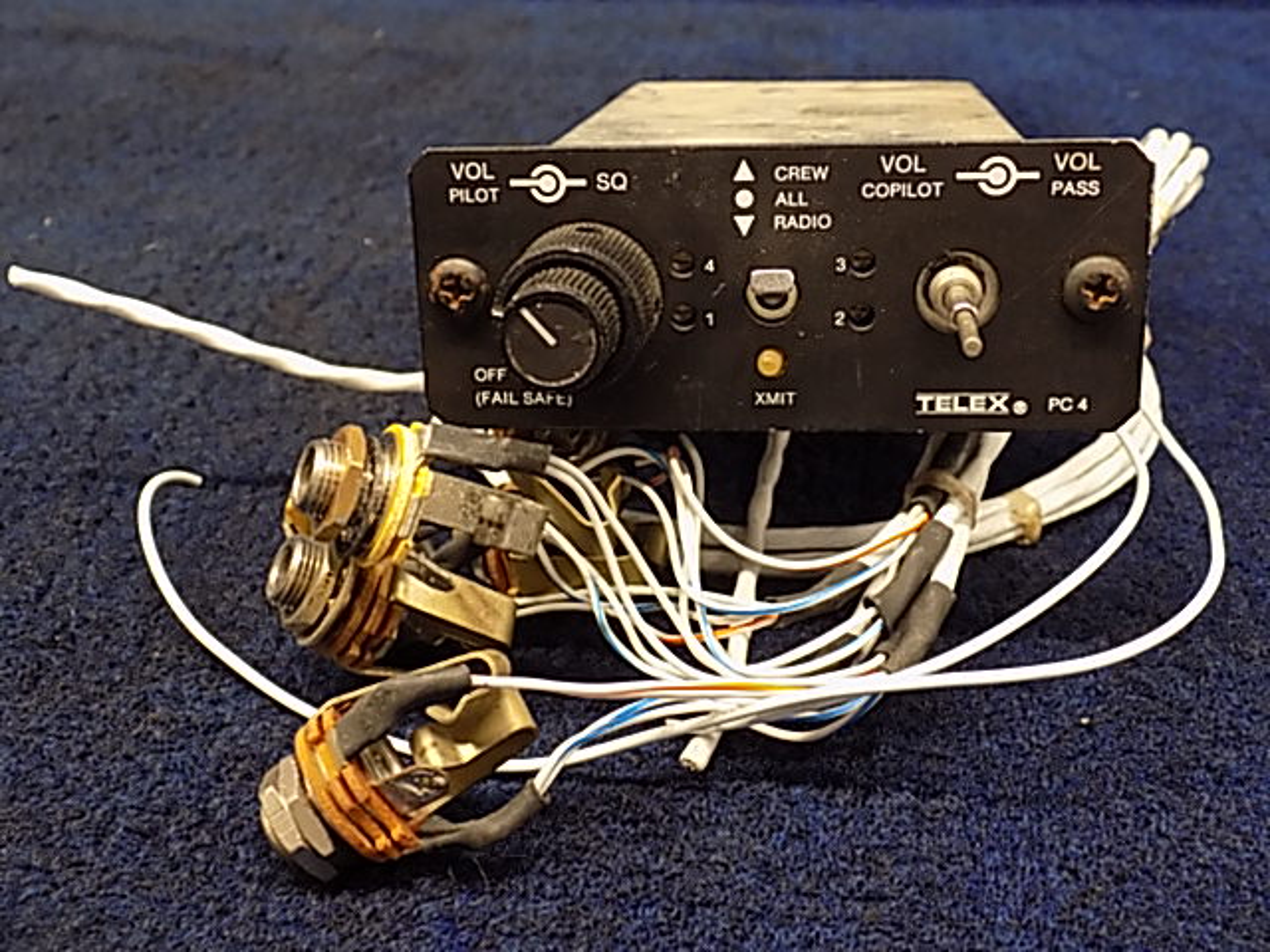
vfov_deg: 35.1
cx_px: 635
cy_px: 476
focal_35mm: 41
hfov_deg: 45.8
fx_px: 1504
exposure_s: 1/20
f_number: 3.6
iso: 400
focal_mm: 7.3
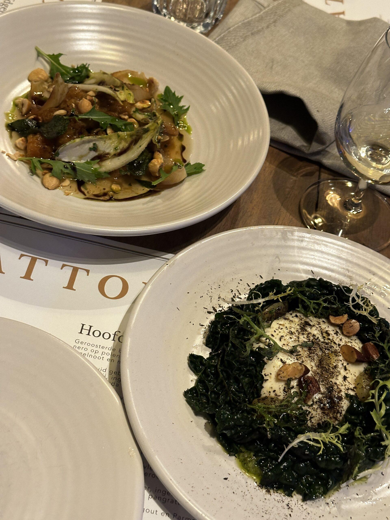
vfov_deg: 39.7
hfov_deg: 30.3
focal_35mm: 48
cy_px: 260
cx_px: 195
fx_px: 721
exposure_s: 1/33
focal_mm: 6.86
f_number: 1.78
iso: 400
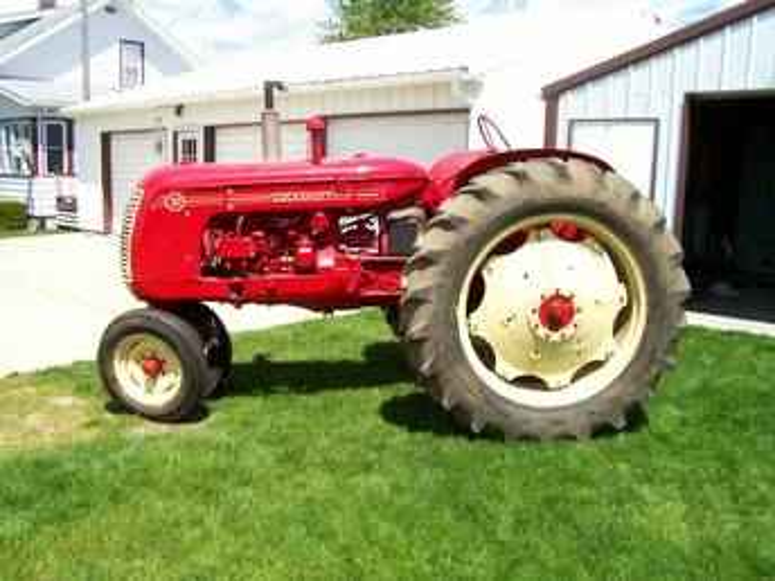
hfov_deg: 54.0
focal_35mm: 34
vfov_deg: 41.8
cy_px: 290
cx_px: 388
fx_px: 761
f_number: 5.1
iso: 80
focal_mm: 5.6
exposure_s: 1/330
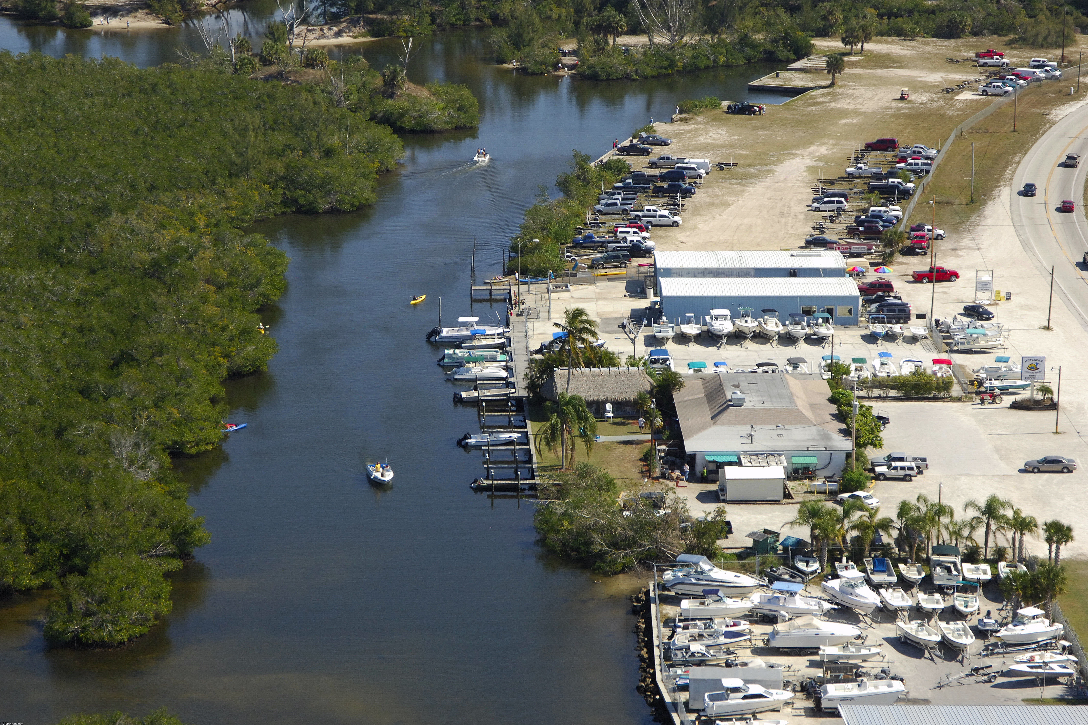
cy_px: 365
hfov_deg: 19.3
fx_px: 3203
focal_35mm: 106
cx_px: 543
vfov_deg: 12.9
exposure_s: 1/1000
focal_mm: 70
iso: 400
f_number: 7.1
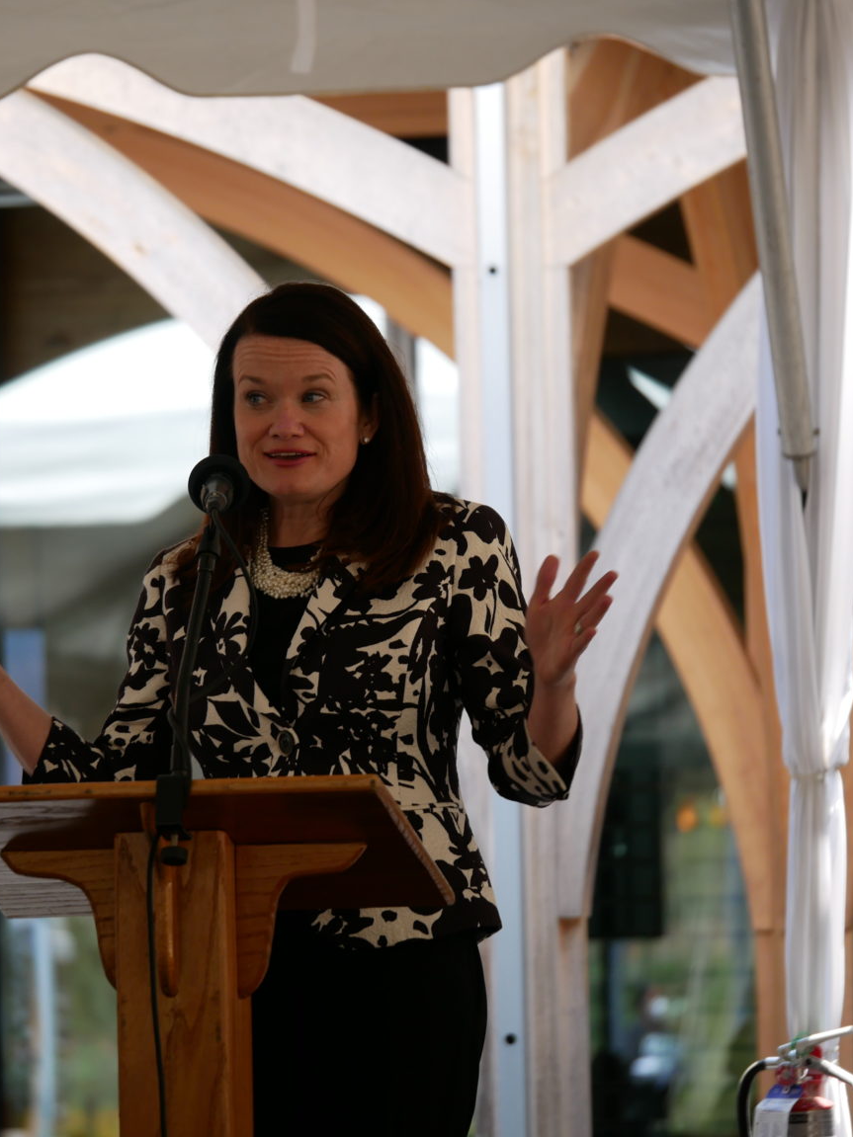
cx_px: 288
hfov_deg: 5.6
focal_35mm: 267
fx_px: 8774
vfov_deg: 7.4
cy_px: 568
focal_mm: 100
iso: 200
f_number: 2.8
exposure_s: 1/320
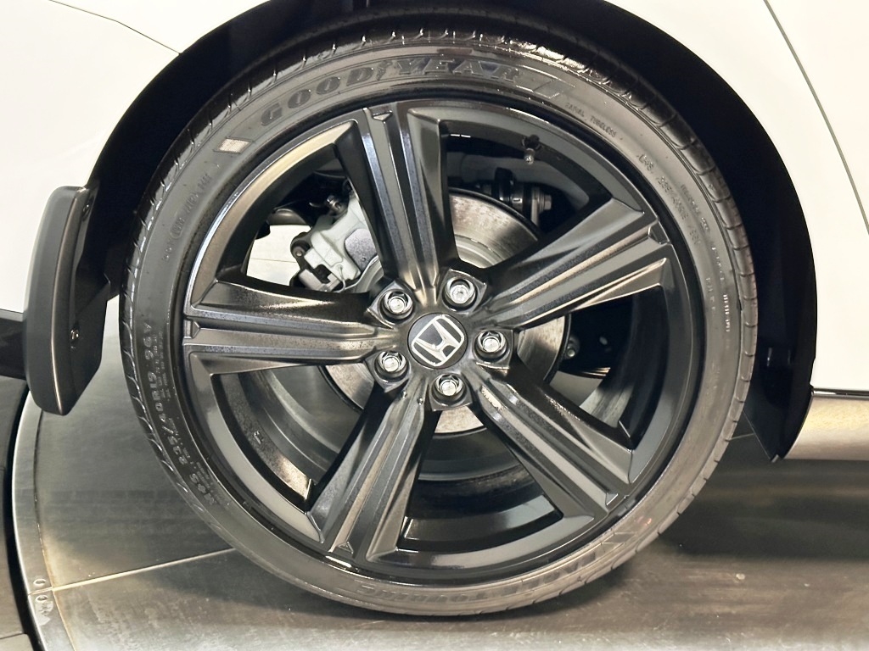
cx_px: 434
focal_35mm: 48
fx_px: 1205
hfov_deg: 39.7
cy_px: 326
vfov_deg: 30.3
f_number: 1.78
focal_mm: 6.86
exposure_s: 1/24
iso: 640
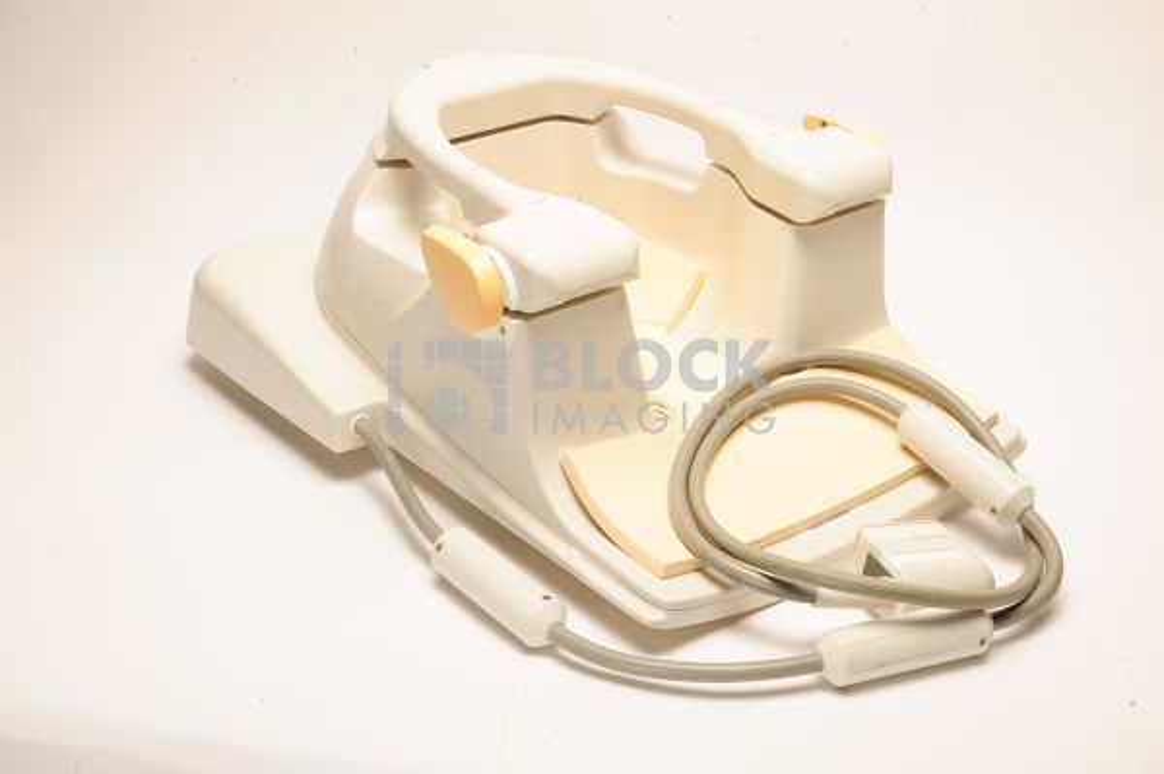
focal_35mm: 50
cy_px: 387
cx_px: 582
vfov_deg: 26.9
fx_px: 1615
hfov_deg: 39.6
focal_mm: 50
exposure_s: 1/160
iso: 320
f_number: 18
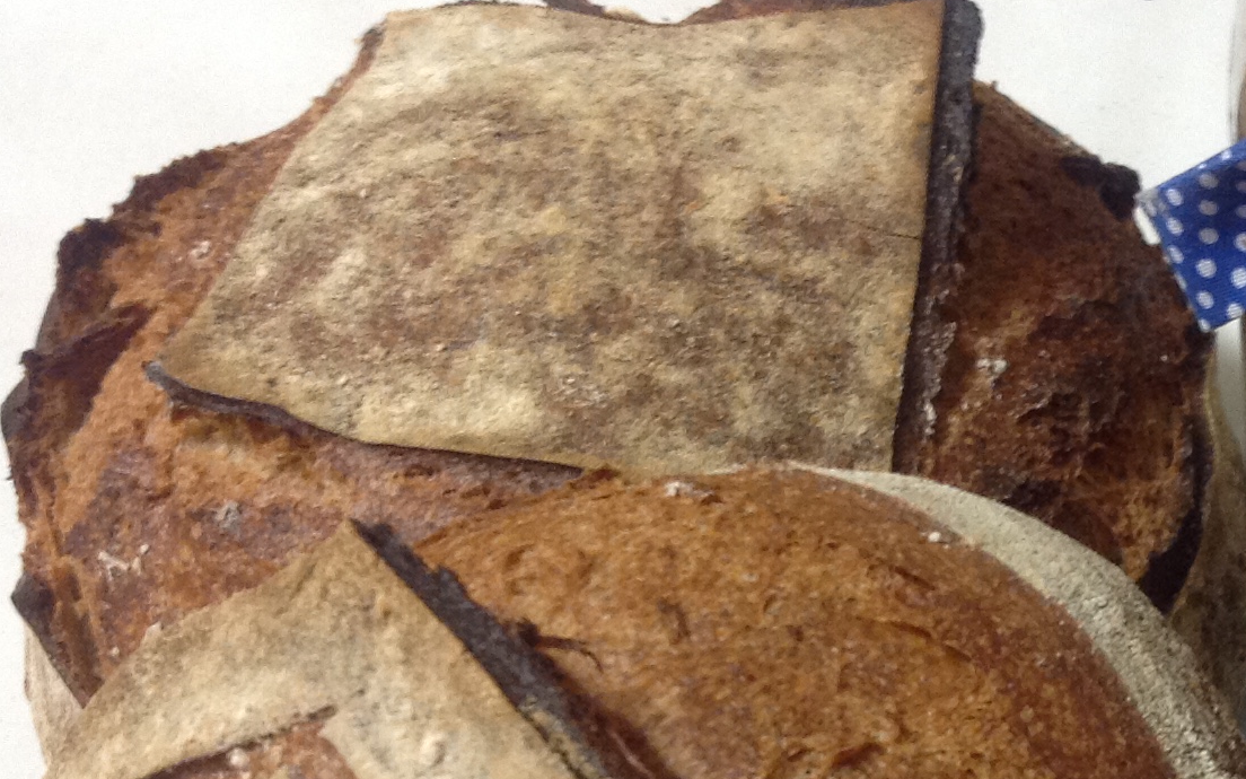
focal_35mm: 87
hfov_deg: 22.8
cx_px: 1257
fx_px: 2954
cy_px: 1031
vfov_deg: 14.4
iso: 125
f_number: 2.4
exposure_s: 1/17
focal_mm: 4.28
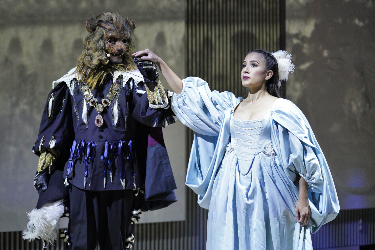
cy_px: 125
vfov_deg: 13.3
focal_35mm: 103
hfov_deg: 19.8
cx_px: 188
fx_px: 1073
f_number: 2.8
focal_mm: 103
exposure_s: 1/250
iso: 4000
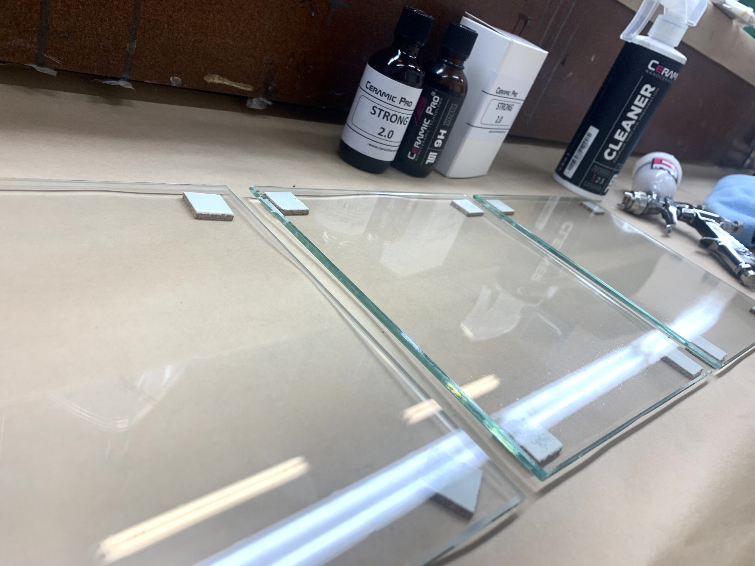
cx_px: 378
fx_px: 567
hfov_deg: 67.3
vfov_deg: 53.1
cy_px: 283
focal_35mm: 26
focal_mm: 4.25
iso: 50
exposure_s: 1/100
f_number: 1.8
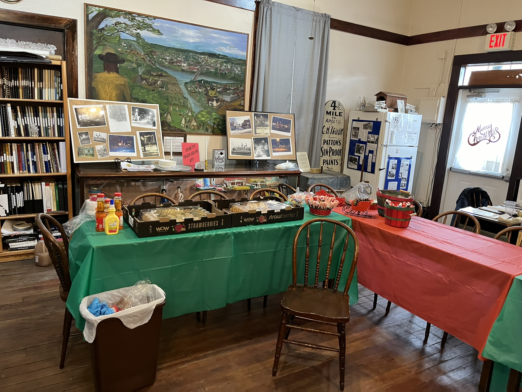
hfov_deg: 67.3
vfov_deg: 53.1
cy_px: 196
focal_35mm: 26
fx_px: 392
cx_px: 261
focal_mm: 5.1
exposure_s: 1/60
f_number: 1.6
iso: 320
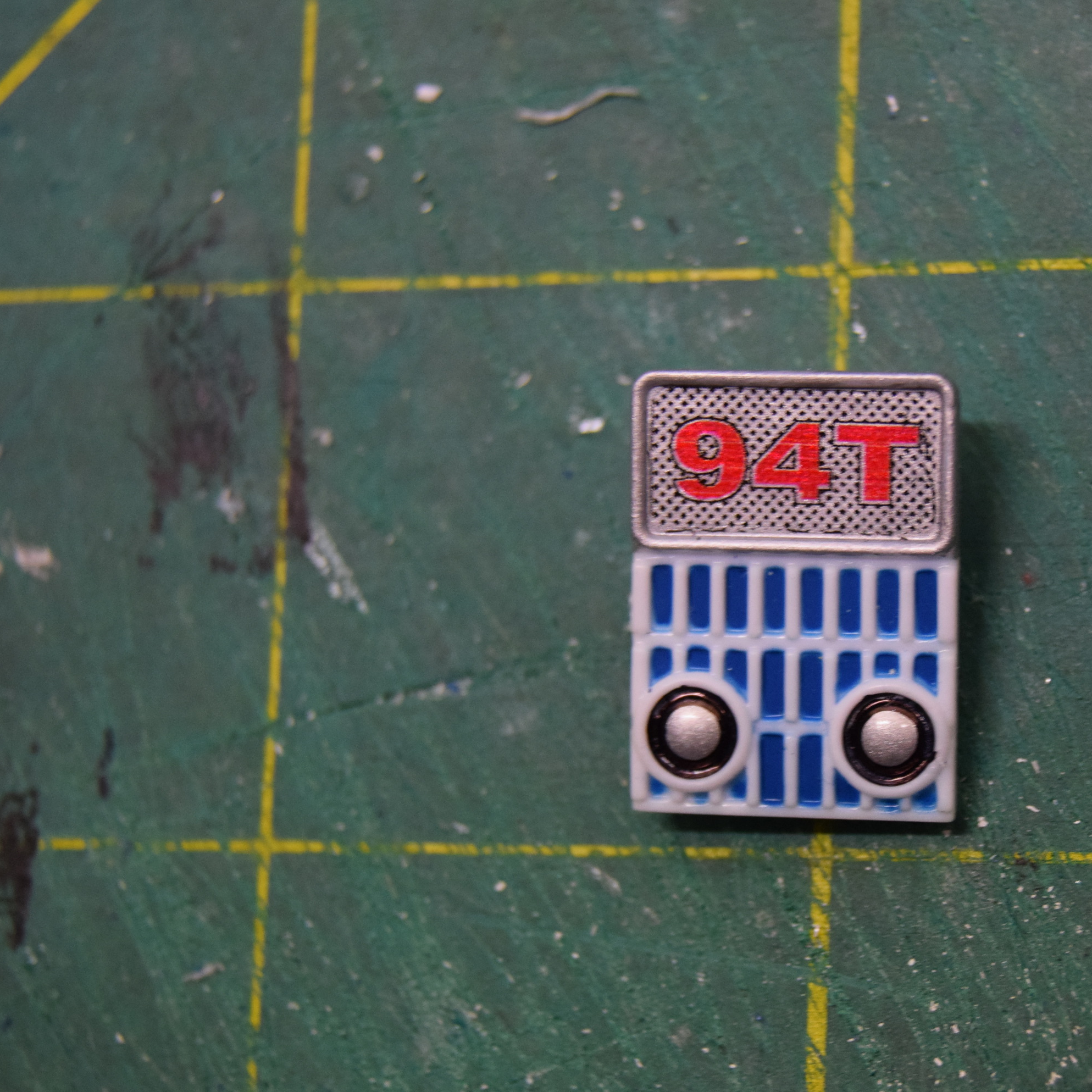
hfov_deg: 16.4
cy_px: 549
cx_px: 816
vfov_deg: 16.5
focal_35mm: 106
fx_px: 3770
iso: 1600
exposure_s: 1/60
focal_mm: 55
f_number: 5.6
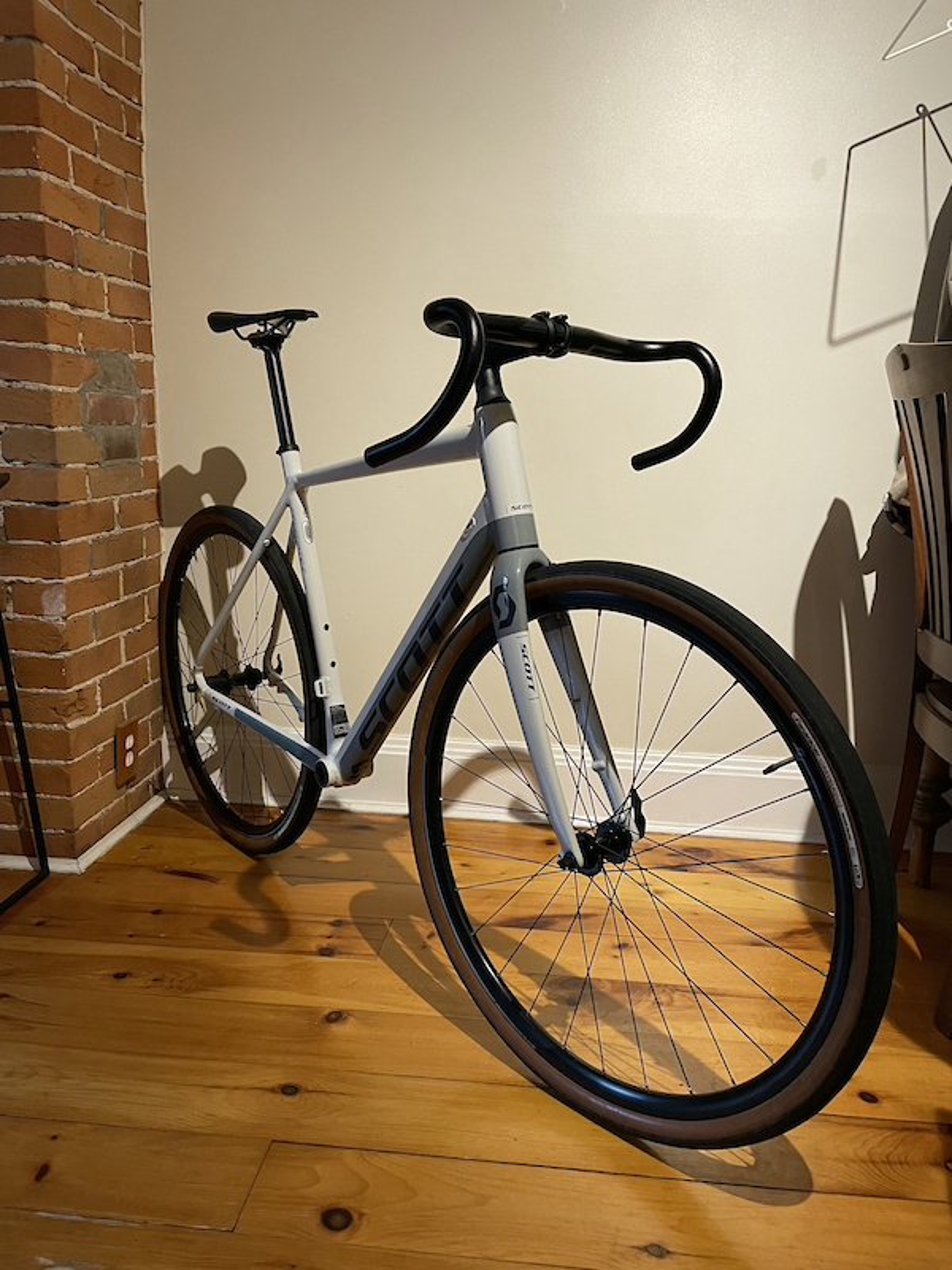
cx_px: 476
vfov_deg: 67.3
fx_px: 953
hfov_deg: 53.1
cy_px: 635
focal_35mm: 26
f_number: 1.6
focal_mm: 4.2
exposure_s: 1/60
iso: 320
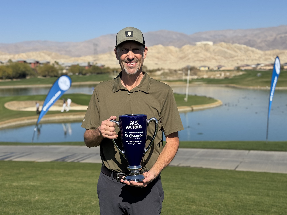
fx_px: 398
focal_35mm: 48
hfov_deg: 39.7
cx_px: 144
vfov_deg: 30.3
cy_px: 108
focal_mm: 6.76
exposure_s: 1/4608
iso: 64
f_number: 1.78
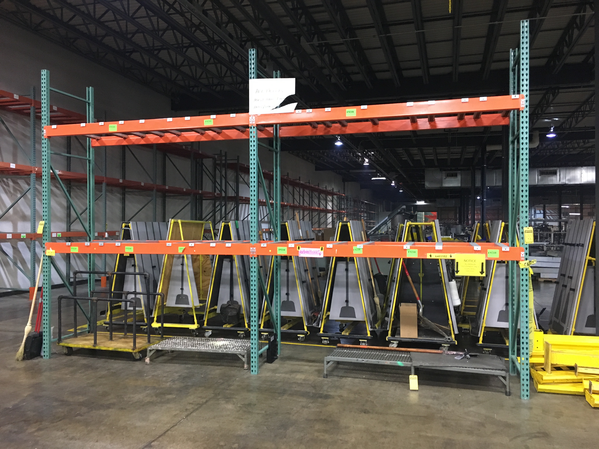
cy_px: 224
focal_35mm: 29
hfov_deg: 61.7
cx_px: 300
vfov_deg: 48.2
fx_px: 502
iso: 200
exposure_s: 1/30
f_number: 2.2
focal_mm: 4.15
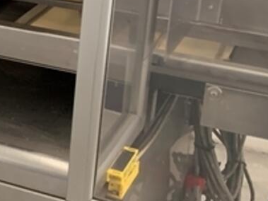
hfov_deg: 18.0
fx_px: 797
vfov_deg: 14.3
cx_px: -66
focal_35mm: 103
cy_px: 36
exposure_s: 1/41
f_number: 1.8
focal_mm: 4.25
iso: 400
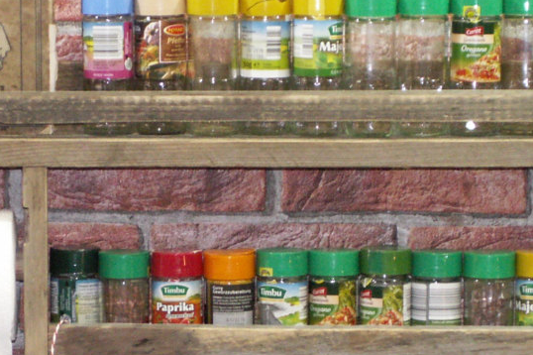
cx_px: 200
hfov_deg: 10.0
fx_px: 3048
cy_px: 212
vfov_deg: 6.7
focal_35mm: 206
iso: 160
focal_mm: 11.93
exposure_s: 1/40
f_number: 3.2
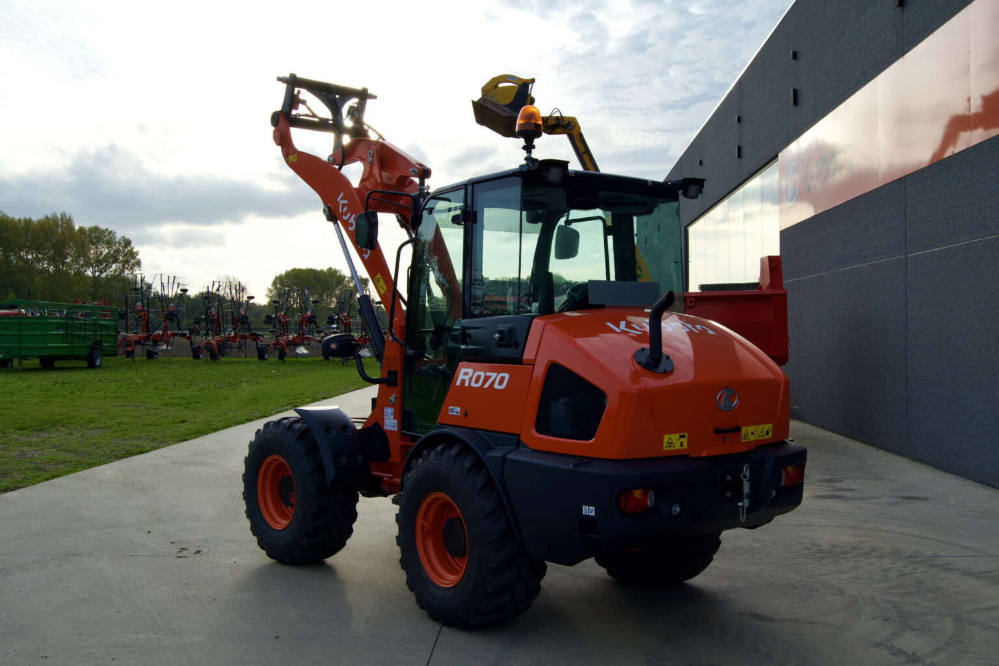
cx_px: 500
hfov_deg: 53.1
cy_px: 333
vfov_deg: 36.9
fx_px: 999
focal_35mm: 36
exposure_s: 1/320
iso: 200
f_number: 9
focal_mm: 24
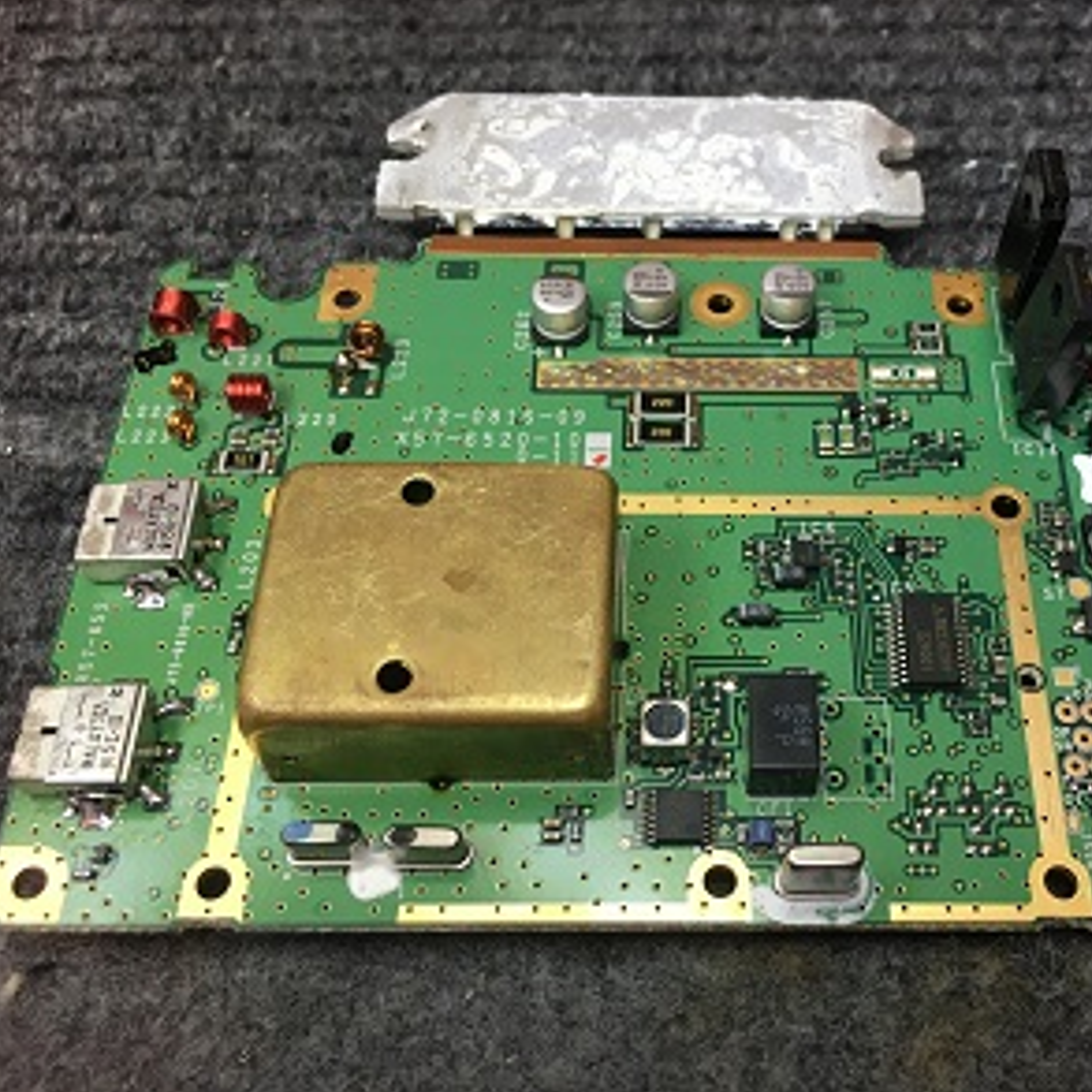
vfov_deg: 47.2
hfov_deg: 46.5
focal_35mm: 35
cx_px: 723
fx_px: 1249
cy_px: 537
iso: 32
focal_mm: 4.15
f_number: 2.2
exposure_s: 1/30
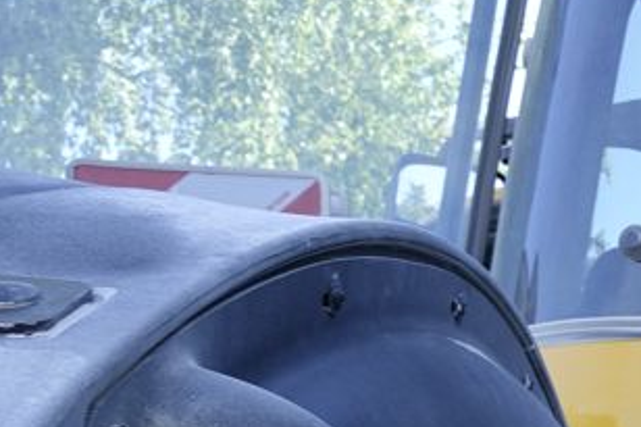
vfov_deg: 14.3
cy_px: 524
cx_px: 1159
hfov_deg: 17.7
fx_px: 1637
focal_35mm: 92
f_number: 4
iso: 100
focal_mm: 8.8
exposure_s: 1/80
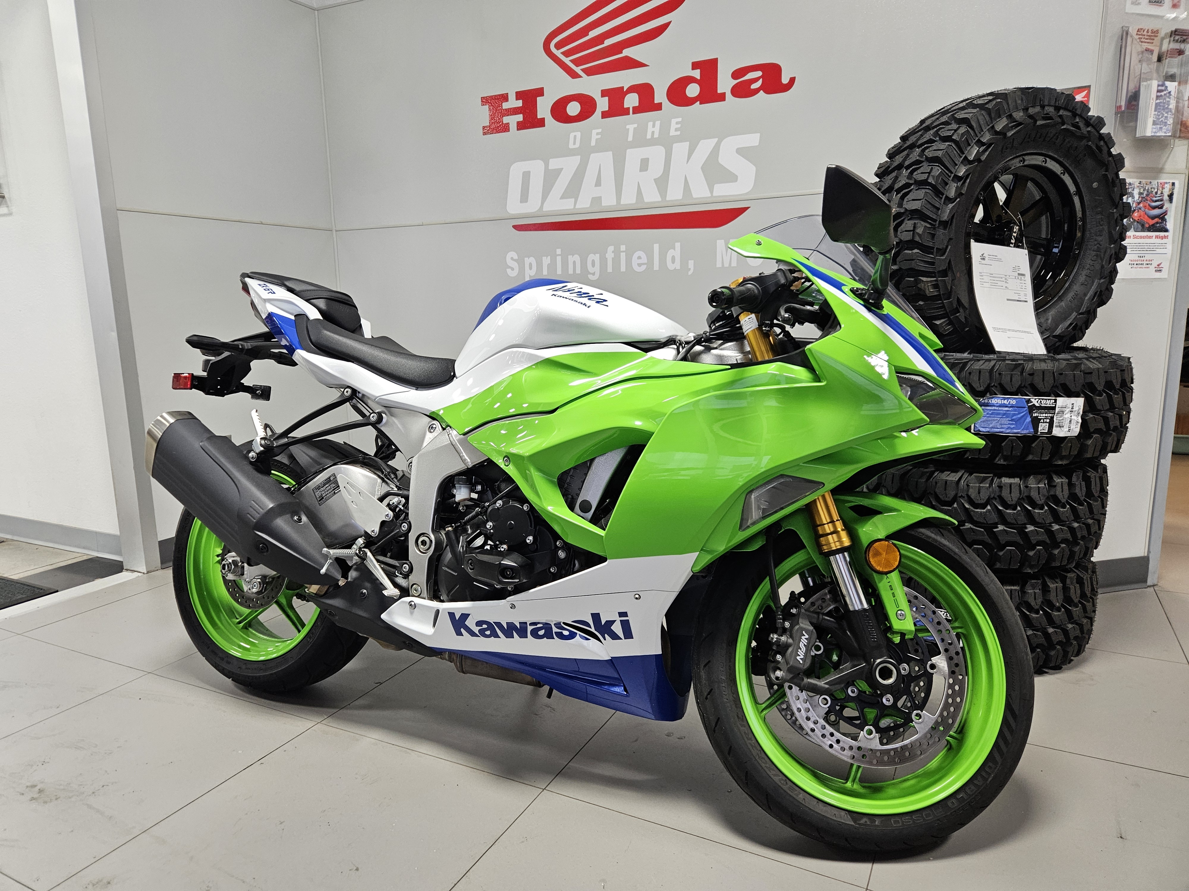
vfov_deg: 58.9
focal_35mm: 23
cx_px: 594
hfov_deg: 73.9
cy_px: 446
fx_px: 790
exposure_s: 1/120
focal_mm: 5.4
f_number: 1.8
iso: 250
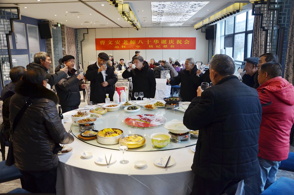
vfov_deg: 47.7
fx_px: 220
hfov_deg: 67.5
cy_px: 98
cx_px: 147
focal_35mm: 27
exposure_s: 1/60
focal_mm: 18
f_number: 4
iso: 560
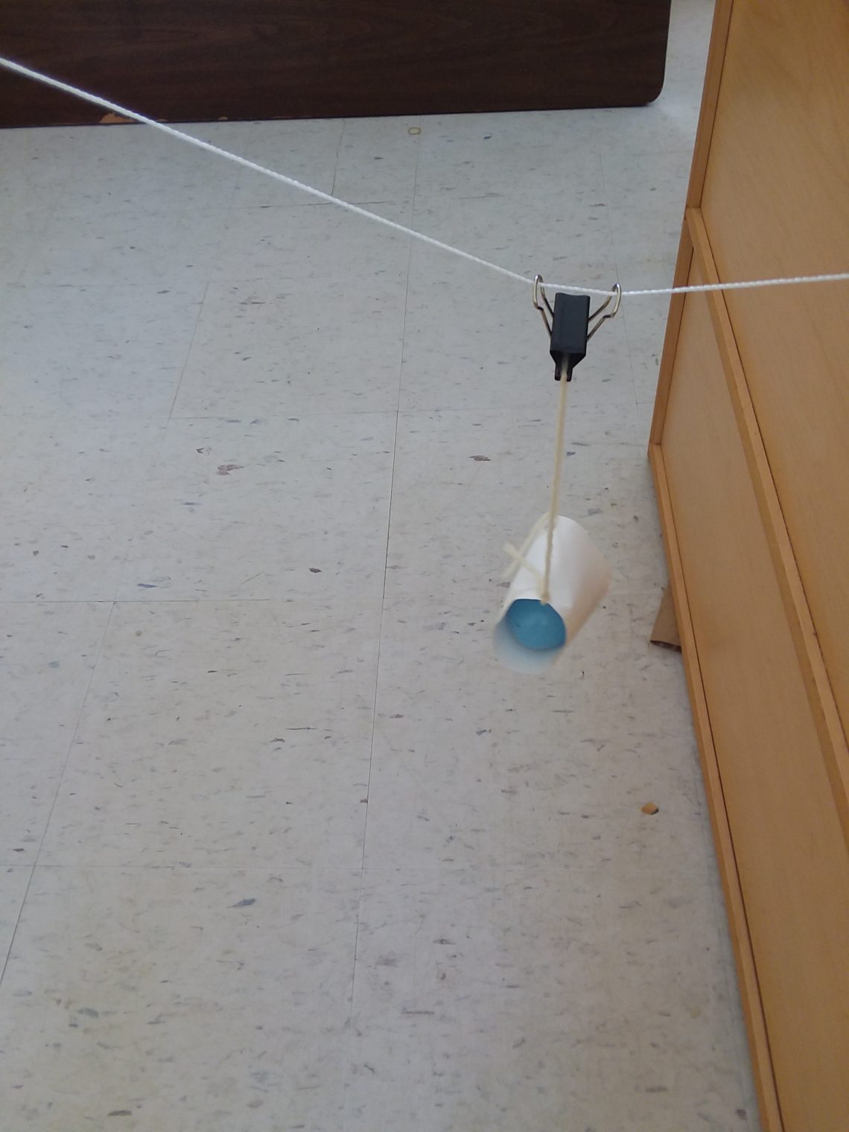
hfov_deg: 48.2
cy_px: 566
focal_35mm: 29
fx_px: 948
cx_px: 424
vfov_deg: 61.7
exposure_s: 1/30
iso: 50
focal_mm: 2.47
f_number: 1.9
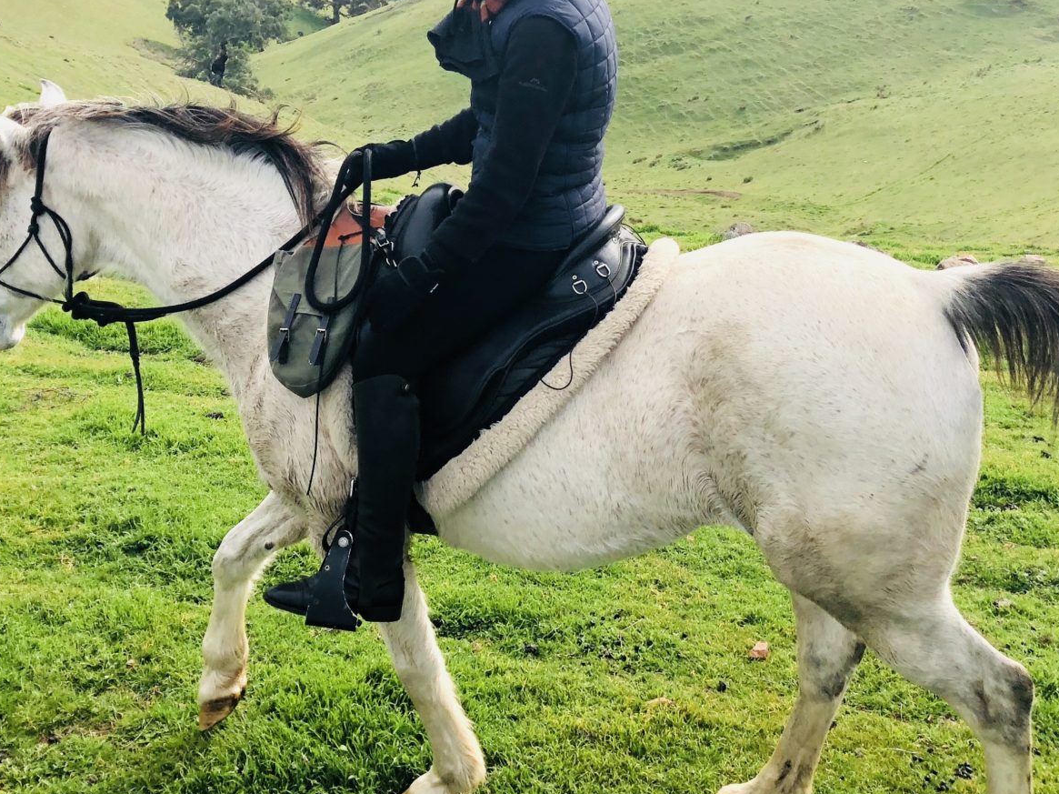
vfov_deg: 28.1
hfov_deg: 37.5
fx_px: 1560
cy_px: 201
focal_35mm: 51
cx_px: 541
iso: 20
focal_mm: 3.99
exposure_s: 1/1066
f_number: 1.8
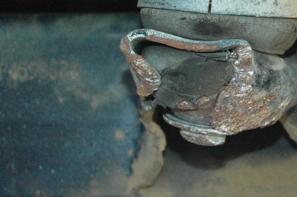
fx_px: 1606
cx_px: 235
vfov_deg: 7.0
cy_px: 102
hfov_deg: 10.5
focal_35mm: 195
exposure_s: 1/320
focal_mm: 52
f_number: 4.5
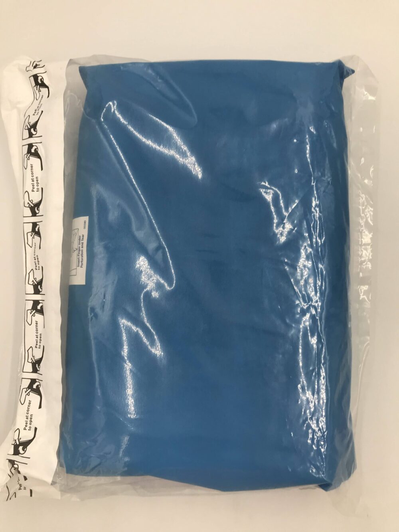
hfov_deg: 49.8
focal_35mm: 28
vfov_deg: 63.4
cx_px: 200
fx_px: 430
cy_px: 266
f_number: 1.8
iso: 25
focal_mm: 3.99
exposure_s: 1/60
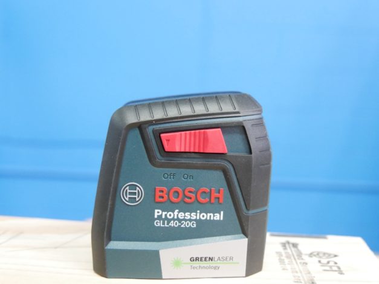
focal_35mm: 42
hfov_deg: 44.8
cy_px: 142
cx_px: 190
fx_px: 460
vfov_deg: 34.3
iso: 3200
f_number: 4
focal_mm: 21
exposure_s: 1/25
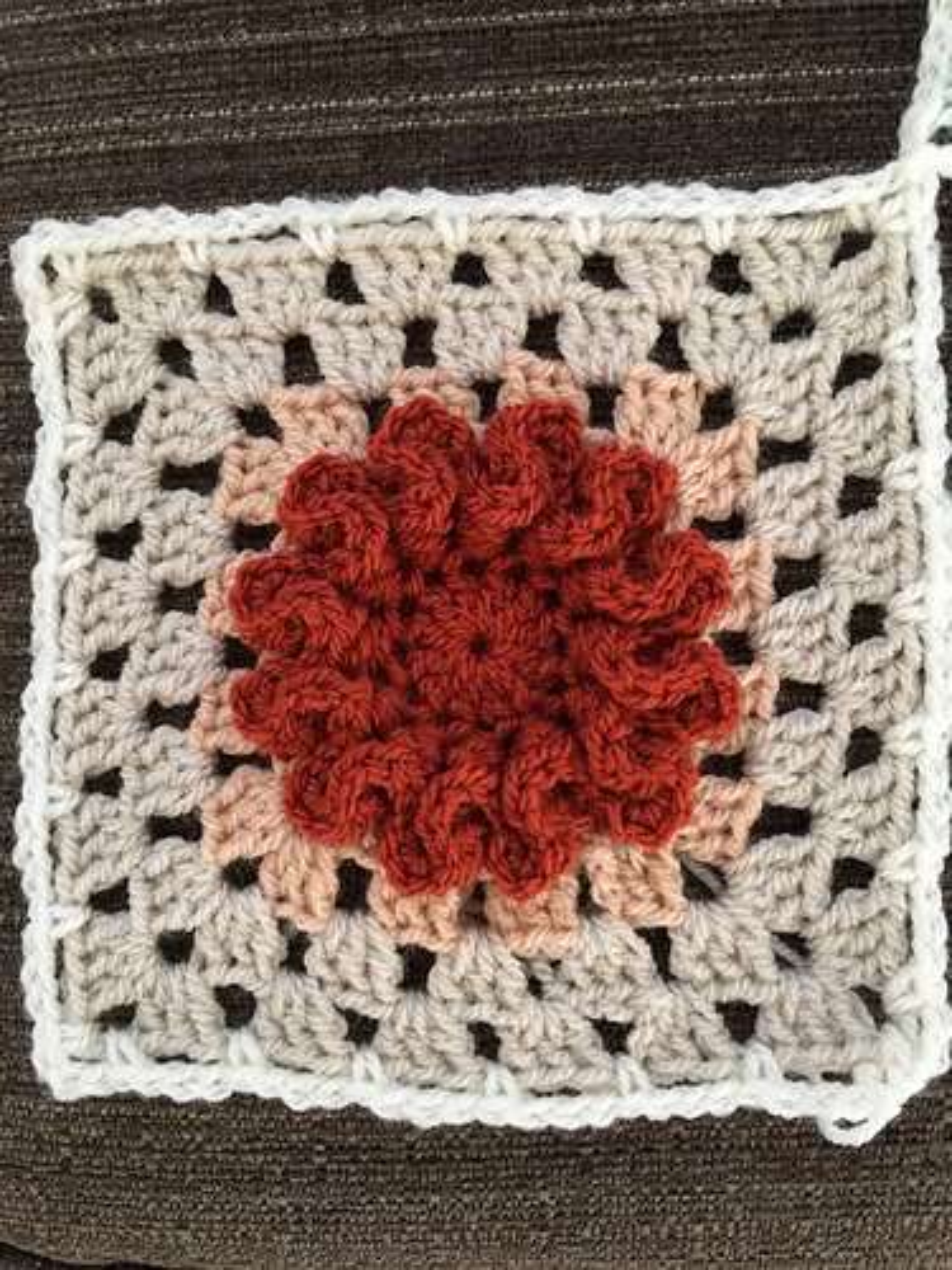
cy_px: 635
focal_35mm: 29
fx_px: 1063
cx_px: 476
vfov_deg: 61.7
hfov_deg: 48.2
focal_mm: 4.15
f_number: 2.2
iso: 80
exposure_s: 1/17
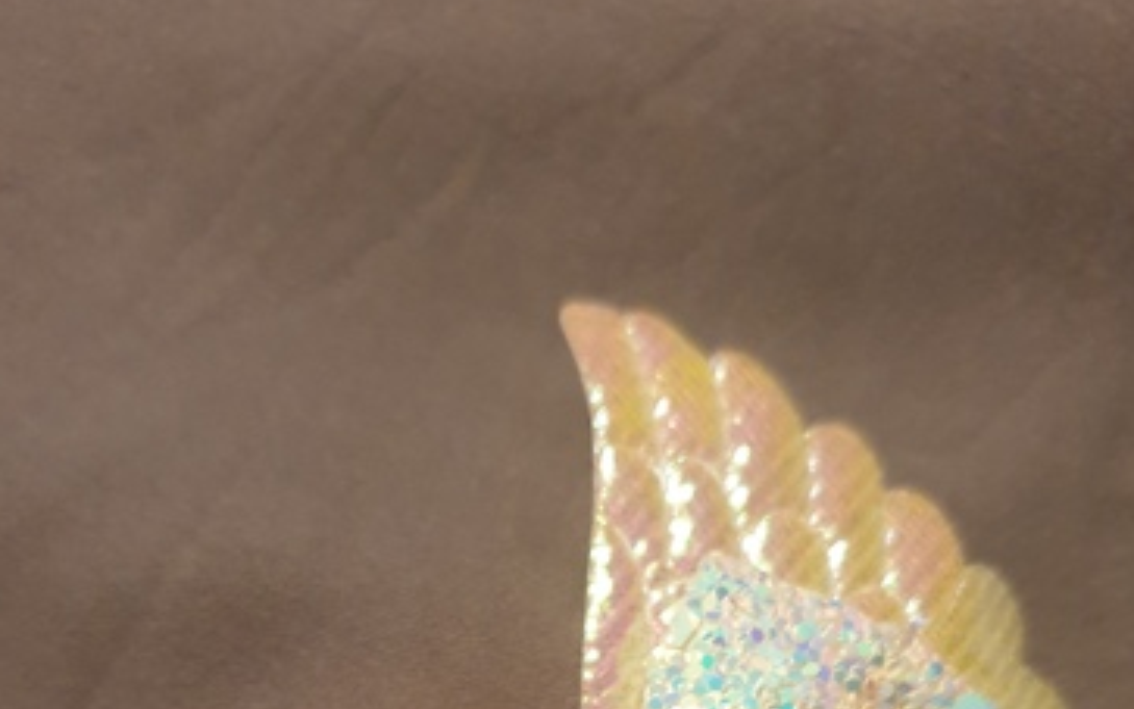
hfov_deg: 40.9
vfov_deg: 23.6
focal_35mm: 49
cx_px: 472
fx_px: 1515
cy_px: 895
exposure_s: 1/20
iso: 250
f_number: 1.5
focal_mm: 4.3
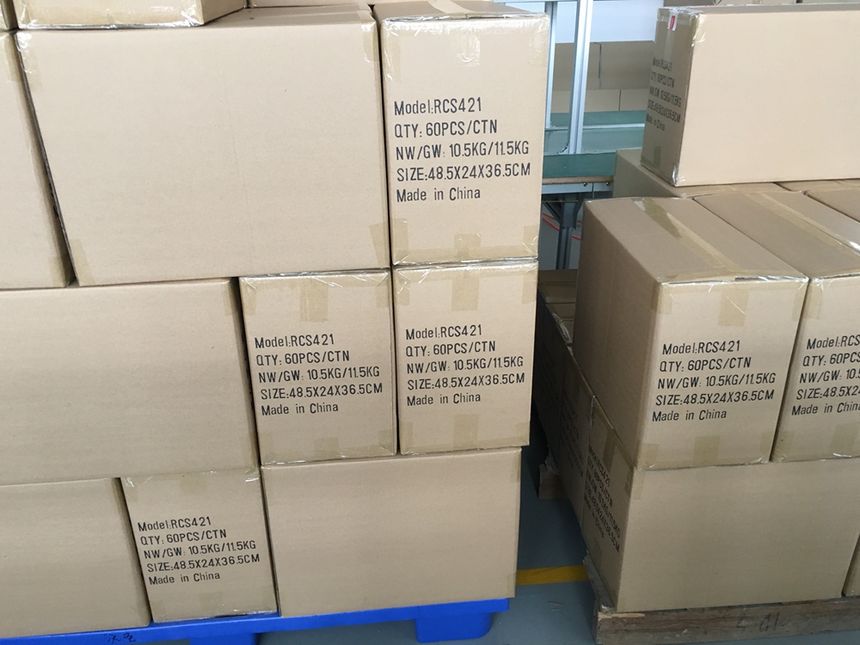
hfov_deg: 61.7
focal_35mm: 29
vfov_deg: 48.2
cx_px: 430
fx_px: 720
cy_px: 322
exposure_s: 1/33
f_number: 2.2
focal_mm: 4.15
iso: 125
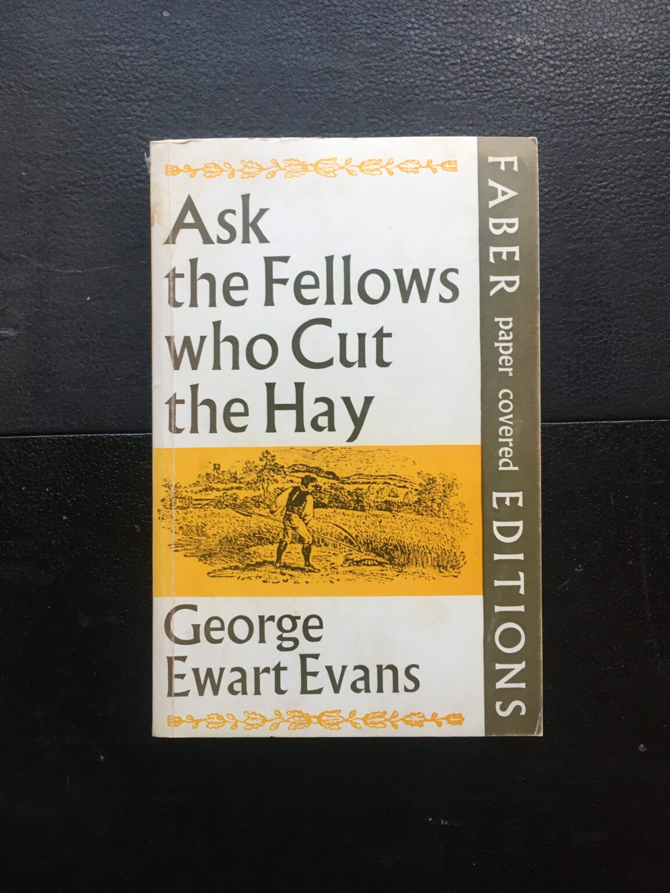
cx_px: 335
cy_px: 446
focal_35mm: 29
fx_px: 748
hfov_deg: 48.2
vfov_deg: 61.7
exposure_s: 1/33
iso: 64
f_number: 2.2
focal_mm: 4.15
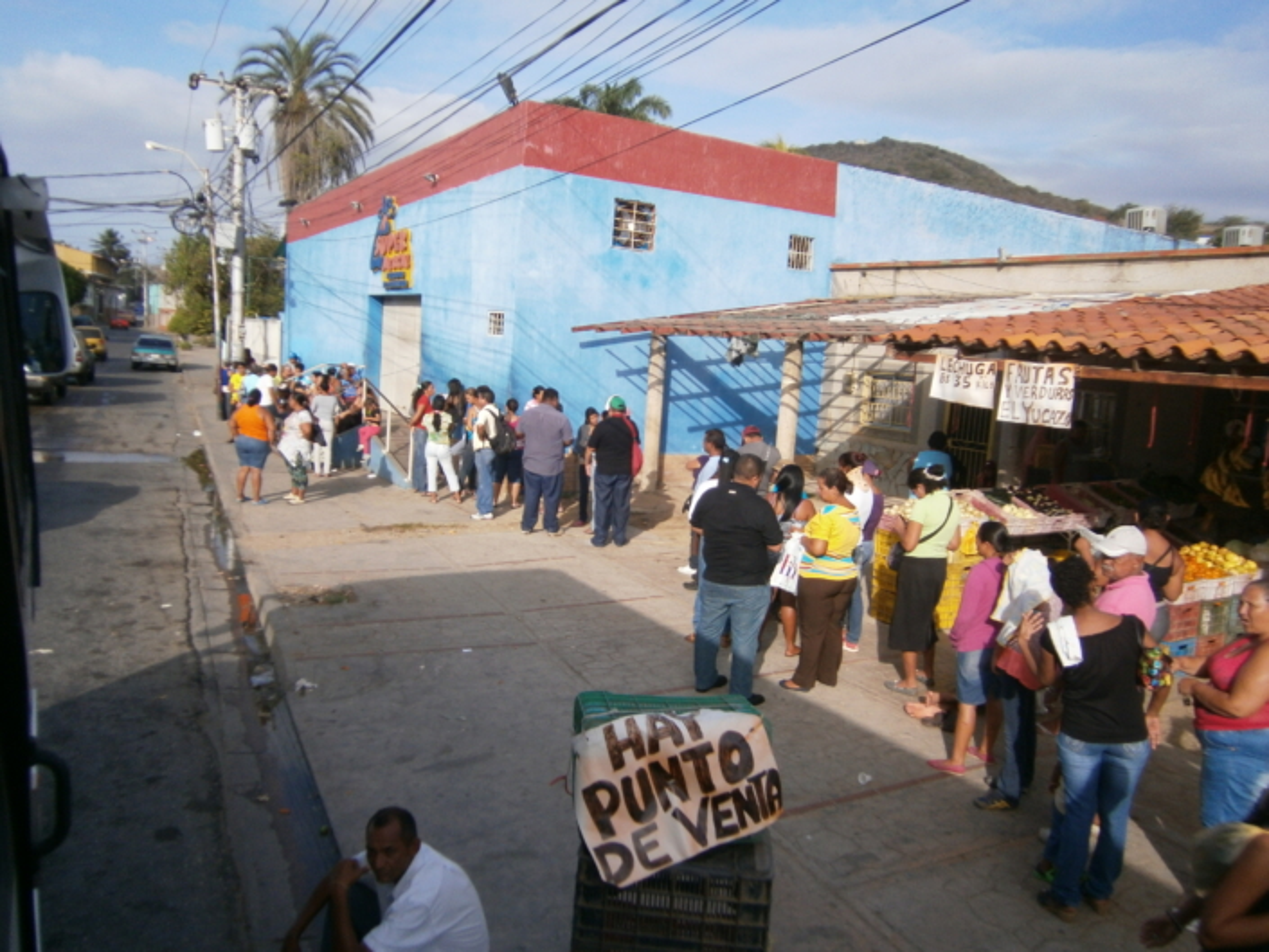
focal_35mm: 26
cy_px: 476
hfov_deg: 67.3
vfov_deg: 53.1
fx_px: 953
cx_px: 634
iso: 100
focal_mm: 4.7
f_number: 8
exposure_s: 1/200
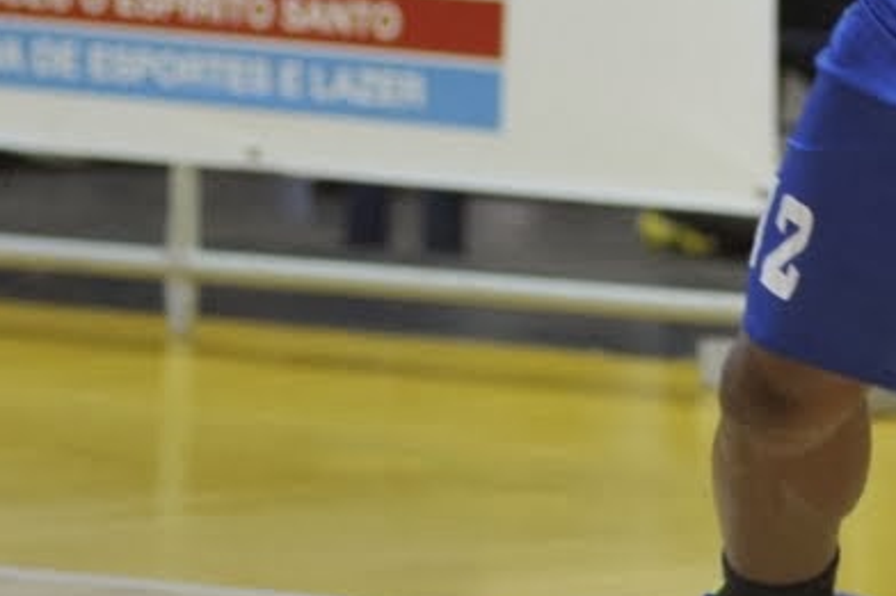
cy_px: -376
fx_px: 38983
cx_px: 1079
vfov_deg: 0.9
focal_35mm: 1567
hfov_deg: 1.3
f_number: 2.8
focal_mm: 300
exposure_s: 1/250
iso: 800
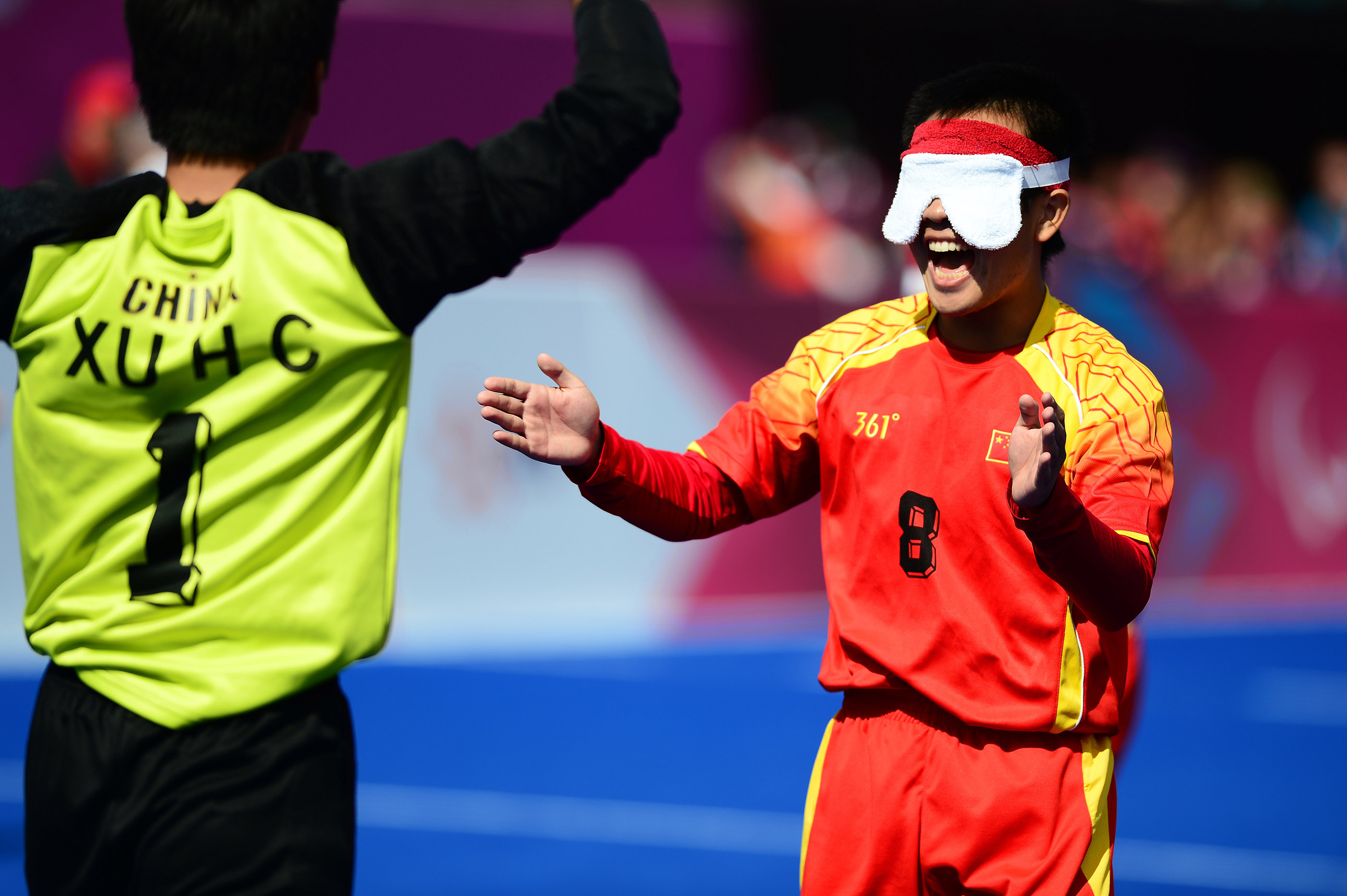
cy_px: 437
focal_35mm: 321
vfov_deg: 4.3
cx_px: 682
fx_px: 12003
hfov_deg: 6.4
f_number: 2.8
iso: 100
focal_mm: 300
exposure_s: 1/2500
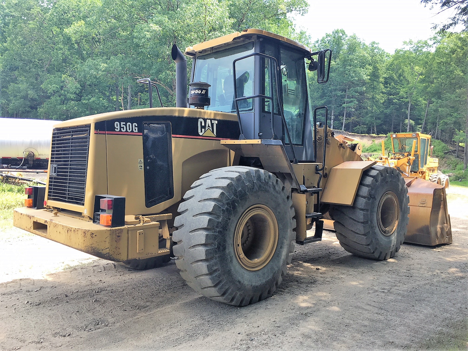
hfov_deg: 61.7
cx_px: 234
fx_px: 392
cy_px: 176
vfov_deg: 48.2
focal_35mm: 29
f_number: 2.2
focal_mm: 4.15
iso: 25
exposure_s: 1/178
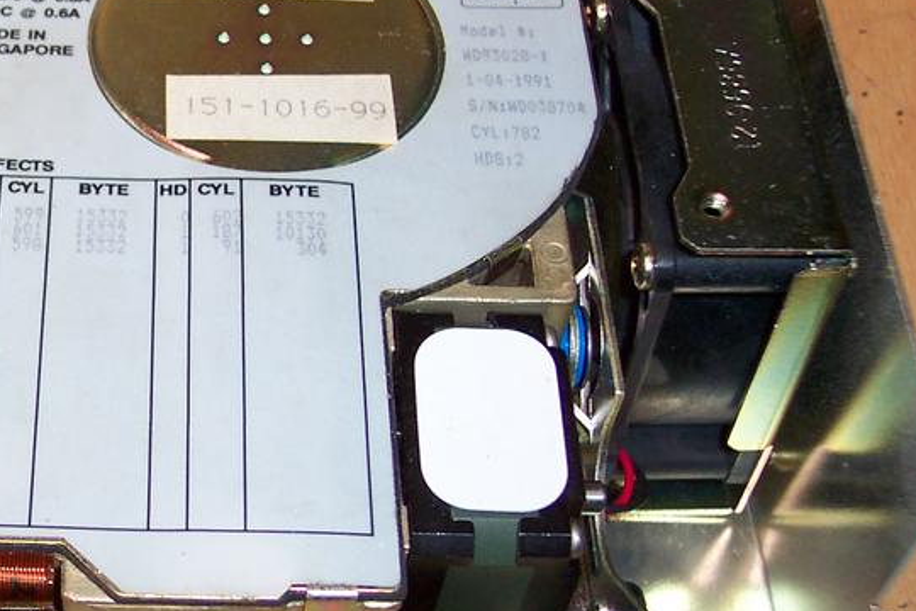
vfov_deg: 18.9
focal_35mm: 72
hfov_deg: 27.0
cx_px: 66
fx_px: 1832
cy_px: 342
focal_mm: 8
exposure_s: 1/30
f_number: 2.8
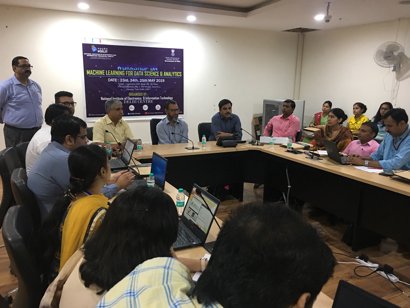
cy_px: 154
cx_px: 205
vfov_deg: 48.2
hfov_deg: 61.7
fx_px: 343
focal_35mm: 29
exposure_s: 1/17
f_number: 2.2
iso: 100
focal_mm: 4.15
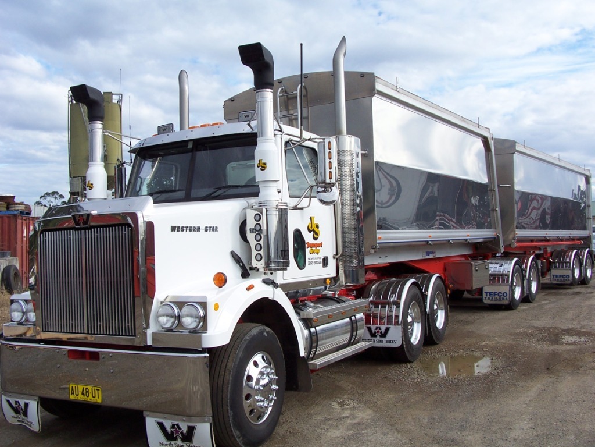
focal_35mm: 35
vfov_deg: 40.7
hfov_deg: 52.6
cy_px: 224
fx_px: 602
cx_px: 298
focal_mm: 6
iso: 80
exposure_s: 1/500
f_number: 4
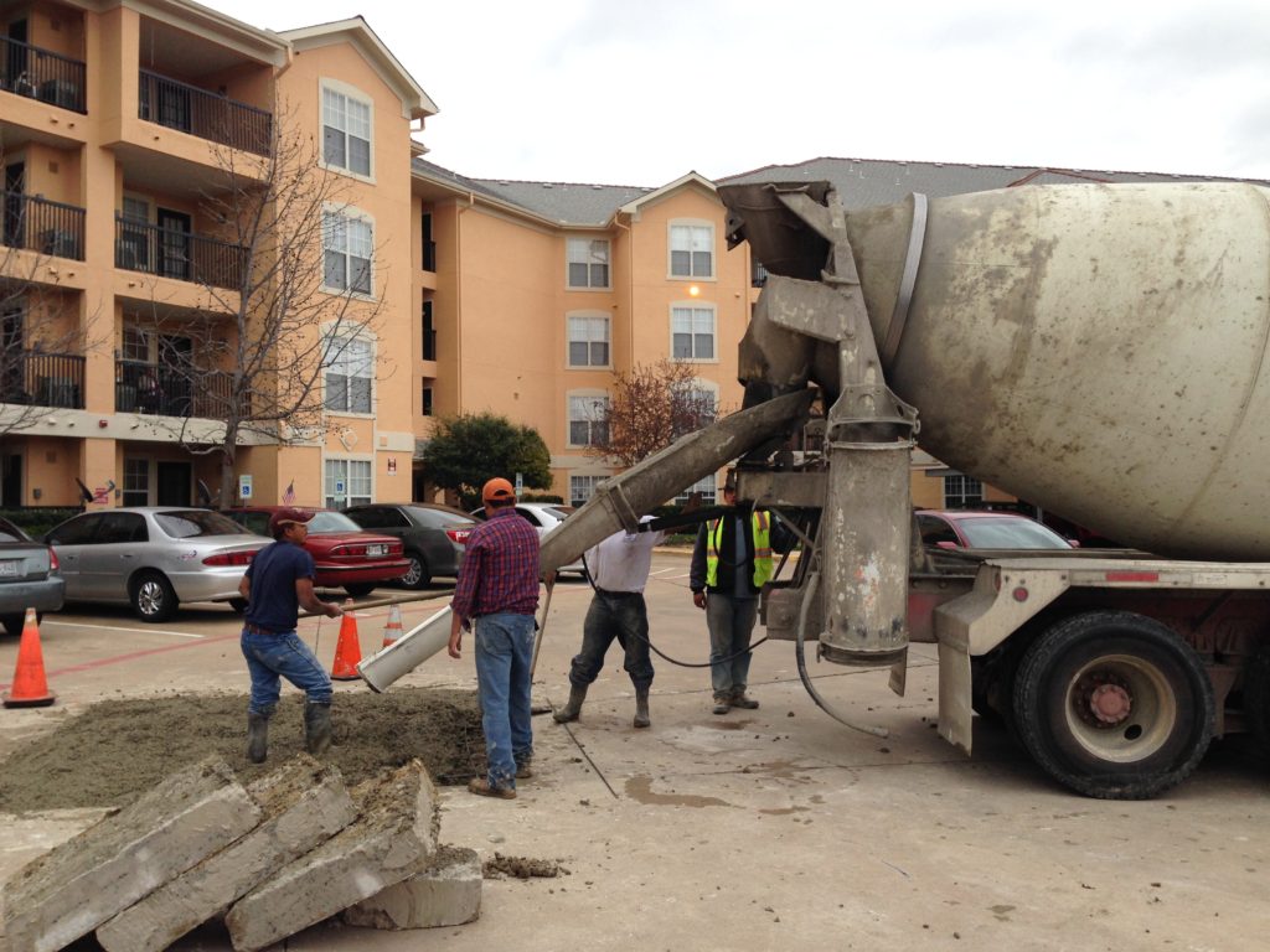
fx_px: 1211
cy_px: 476
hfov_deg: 55.4
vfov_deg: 42.9
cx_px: 635
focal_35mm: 33
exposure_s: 1/301
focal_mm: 4.12
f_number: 2.4
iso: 50
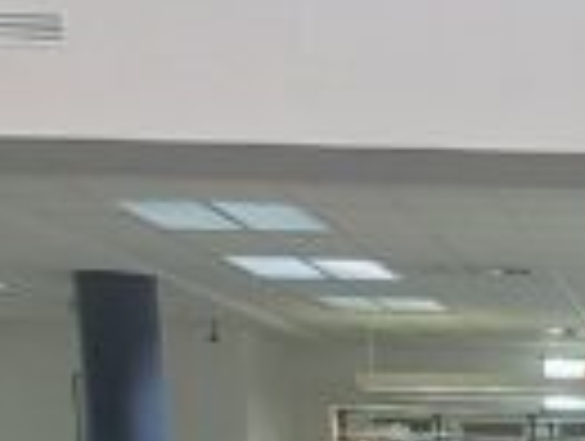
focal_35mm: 98
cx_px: 832
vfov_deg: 13.1
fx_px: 1659
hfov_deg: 18.2
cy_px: 880
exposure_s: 1/60.2
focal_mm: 1.74
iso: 125
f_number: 2.2
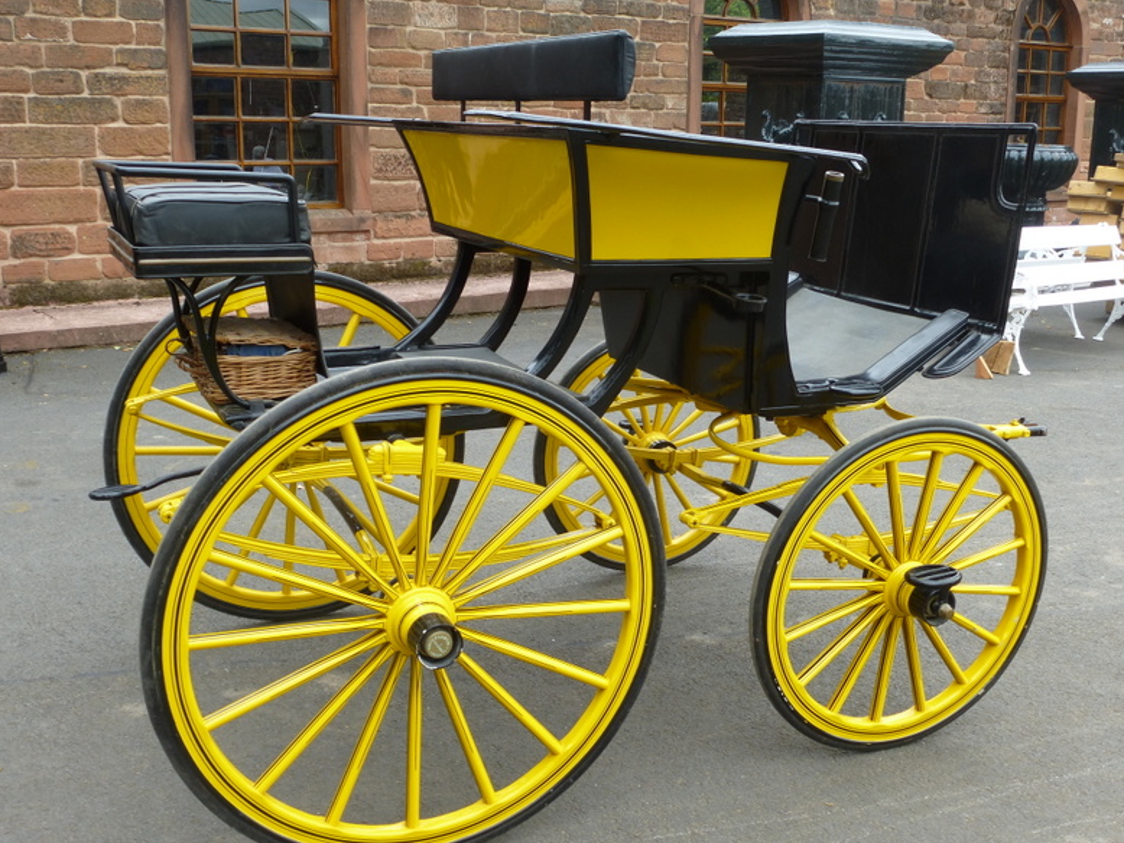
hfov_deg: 50.1
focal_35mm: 37
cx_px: 556
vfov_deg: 38.7
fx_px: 1202
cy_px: 420
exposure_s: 1/160
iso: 100
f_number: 4
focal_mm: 6.4
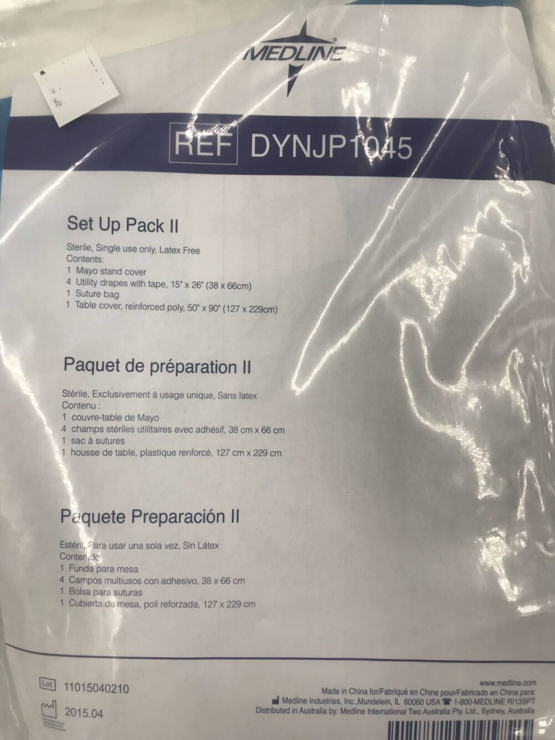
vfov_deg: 63.4
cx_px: 278
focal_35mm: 28
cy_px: 370
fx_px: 598
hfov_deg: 49.8
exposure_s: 1/60
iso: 32
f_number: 1.8
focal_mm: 3.99
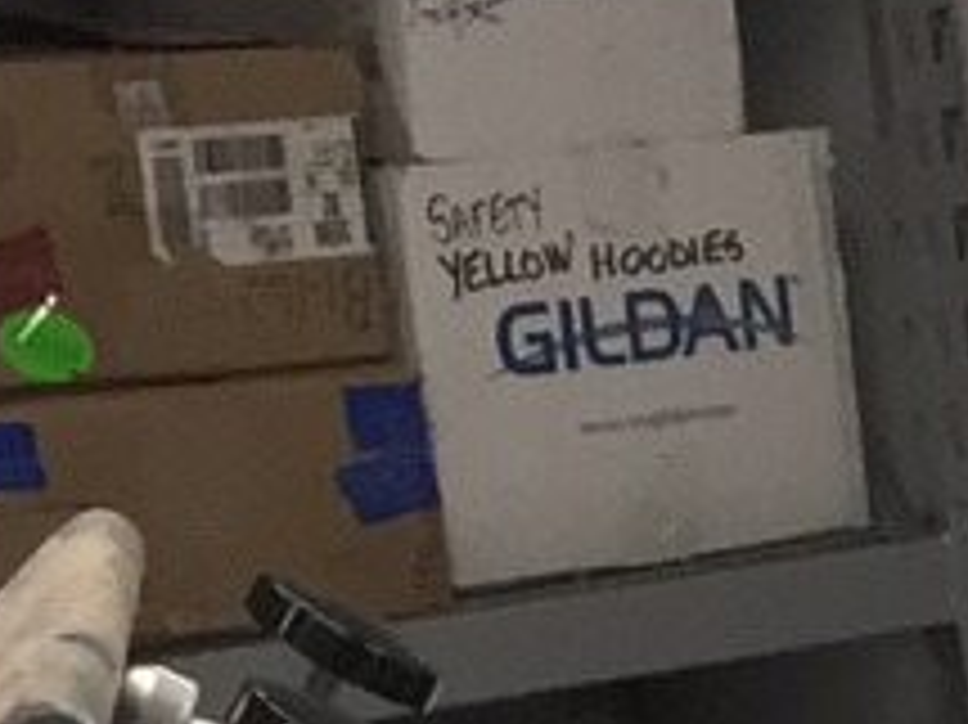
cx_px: 2310
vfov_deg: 6.1
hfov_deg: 8.3
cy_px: 2329
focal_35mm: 220
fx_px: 6149
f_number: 2.2
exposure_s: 1/30
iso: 32
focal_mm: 4.15
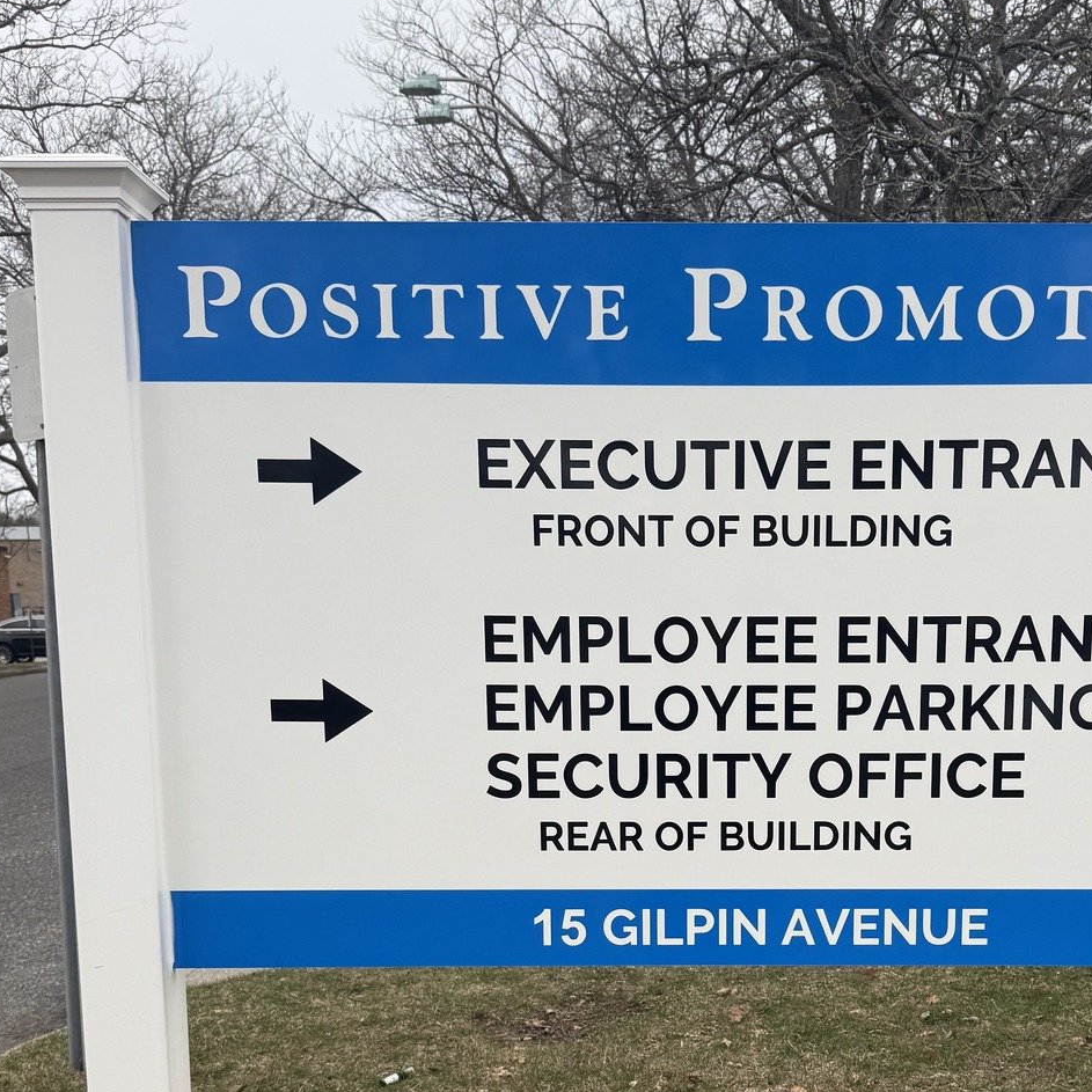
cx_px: 723
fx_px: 1499
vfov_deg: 38.8
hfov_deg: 39.6
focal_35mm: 42
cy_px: 841
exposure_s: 1/840
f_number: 1.78
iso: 80
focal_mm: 6.76
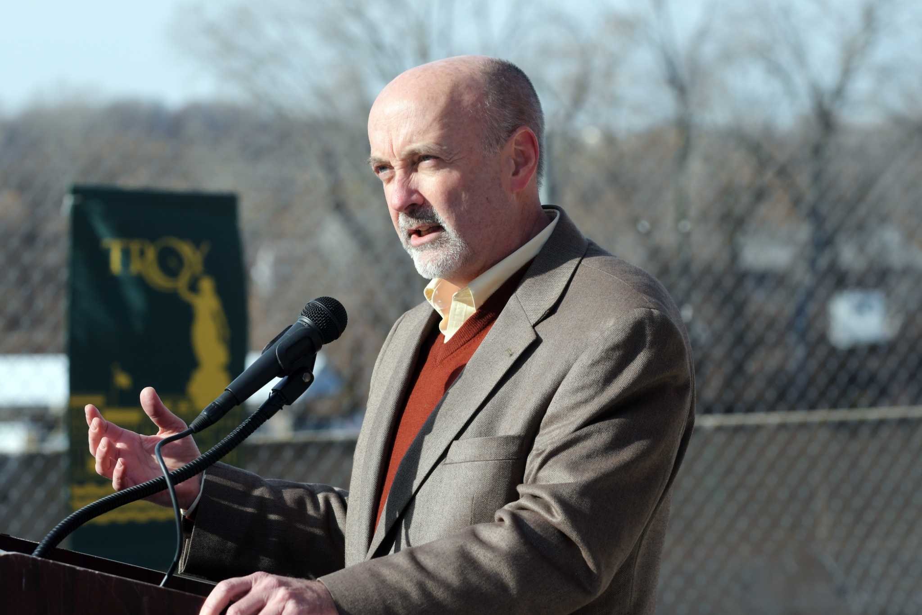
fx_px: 4609
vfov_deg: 7.6
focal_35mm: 180
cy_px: 308
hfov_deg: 11.4
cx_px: 461
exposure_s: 1/1250
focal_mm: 120
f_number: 8
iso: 400
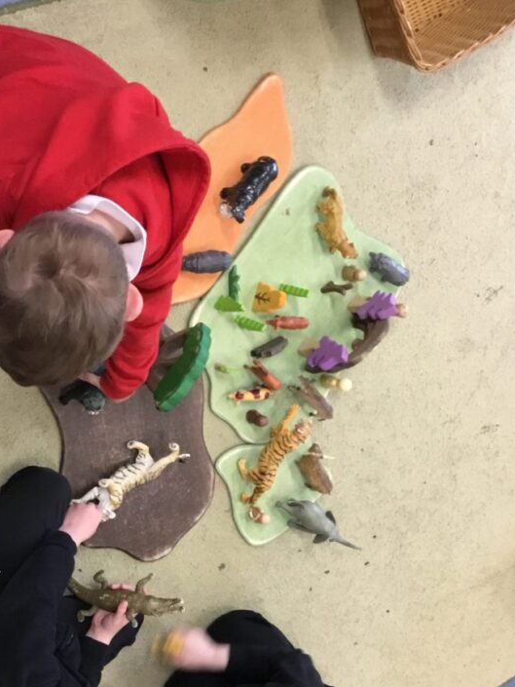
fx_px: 892
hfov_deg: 32.0
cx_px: 175
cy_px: 483
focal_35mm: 45
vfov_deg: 41.3
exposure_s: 1/33
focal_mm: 3.3
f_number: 2.4
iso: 200
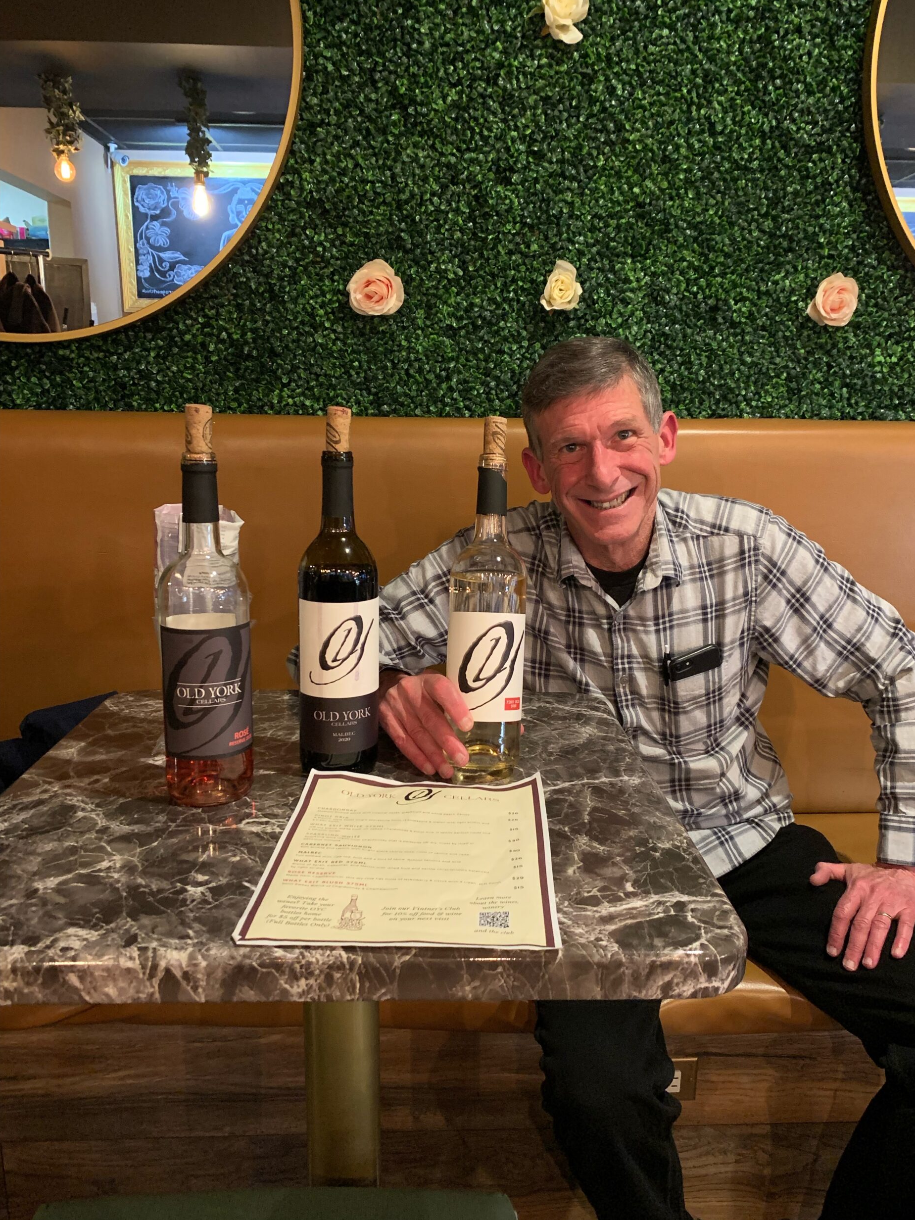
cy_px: 633
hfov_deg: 51.3
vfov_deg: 65.3
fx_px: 952
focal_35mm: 27
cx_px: 474
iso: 500
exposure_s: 1/30
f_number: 1.8
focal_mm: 4.25
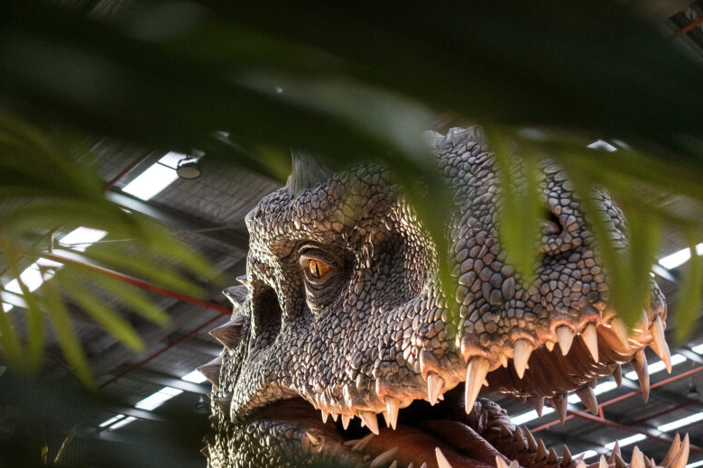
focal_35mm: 46
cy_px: 306
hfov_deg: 42.8
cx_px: 356
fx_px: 898
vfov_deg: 29.1
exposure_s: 1/125
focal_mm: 35
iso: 2000
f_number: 2.8
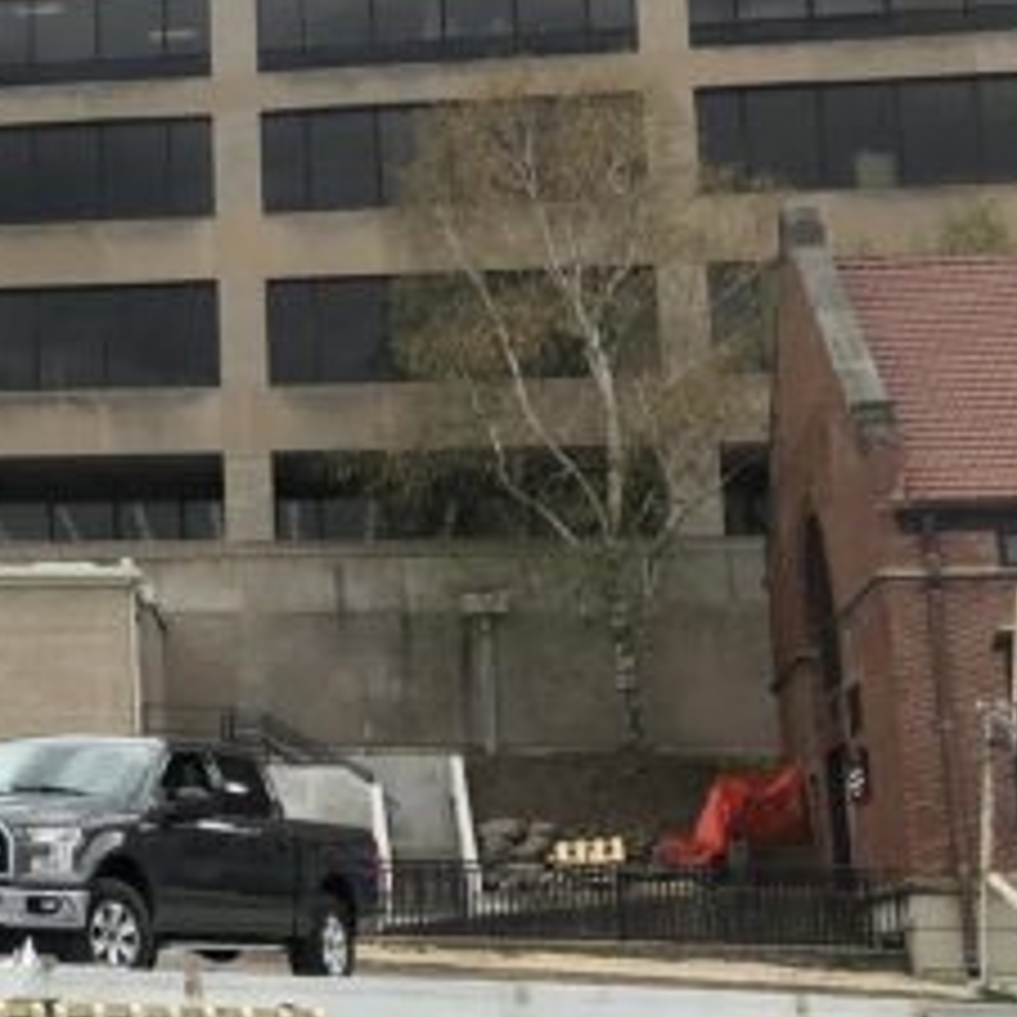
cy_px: 306
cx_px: -536
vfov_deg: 20.5
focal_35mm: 84
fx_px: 2792
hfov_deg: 18.2
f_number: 1.8
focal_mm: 3.99
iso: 20
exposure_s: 1/2433
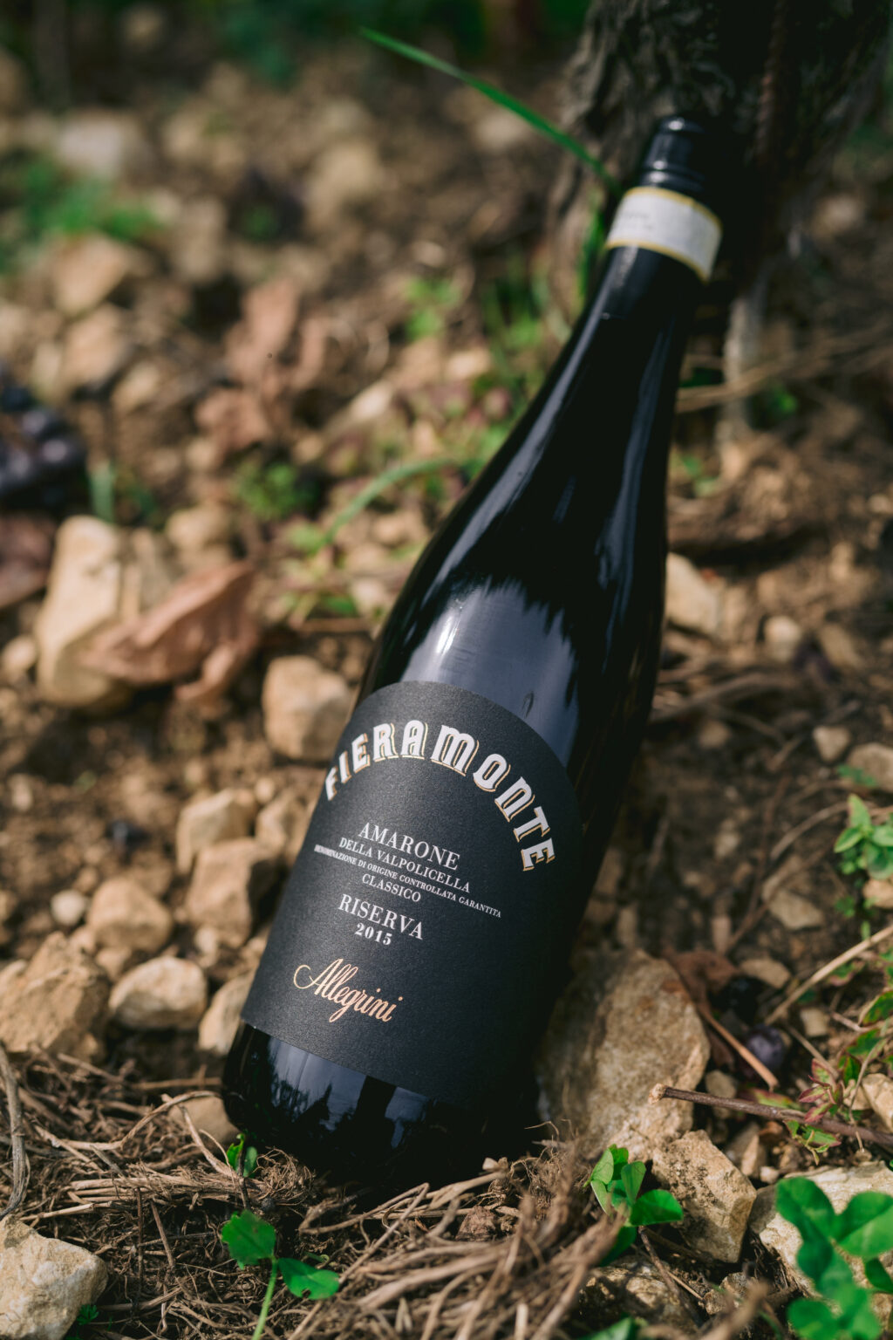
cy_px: 670
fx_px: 1860
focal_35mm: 50
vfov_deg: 39.6
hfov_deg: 27.0
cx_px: 446
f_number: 2
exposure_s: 1/5000
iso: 200
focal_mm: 50
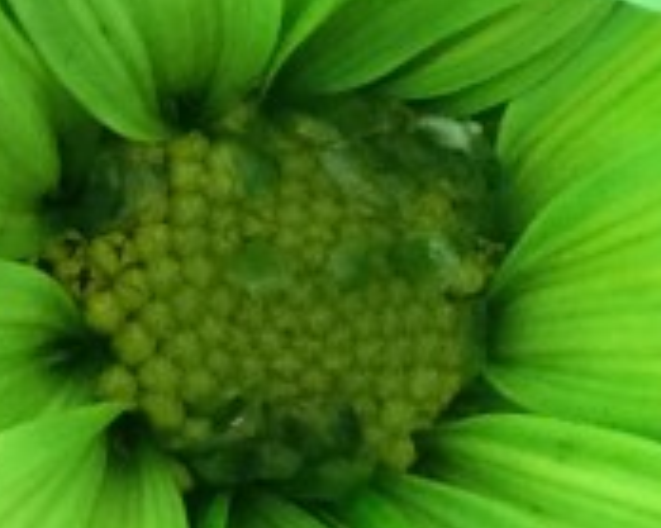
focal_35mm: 188
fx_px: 3676
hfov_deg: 9.9
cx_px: -437
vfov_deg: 7.9
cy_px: -456
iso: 40
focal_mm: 3.3
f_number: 2.4
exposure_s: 1/30
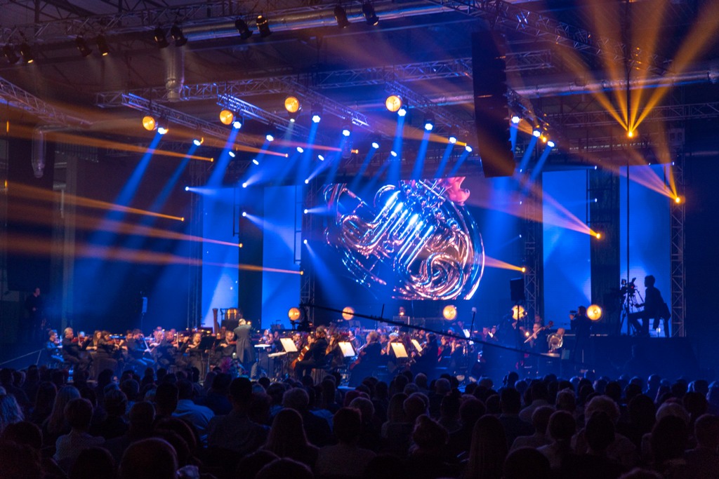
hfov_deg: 35.9
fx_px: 1109
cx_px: 360
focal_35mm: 56
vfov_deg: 24.4
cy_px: 240
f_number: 4
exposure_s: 1/80
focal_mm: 37
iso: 400
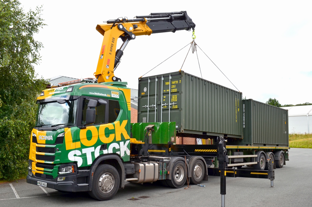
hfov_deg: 53.2
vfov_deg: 36.7
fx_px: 311
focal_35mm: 36
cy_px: 104
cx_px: 156
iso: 200
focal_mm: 24
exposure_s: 1/125
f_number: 11
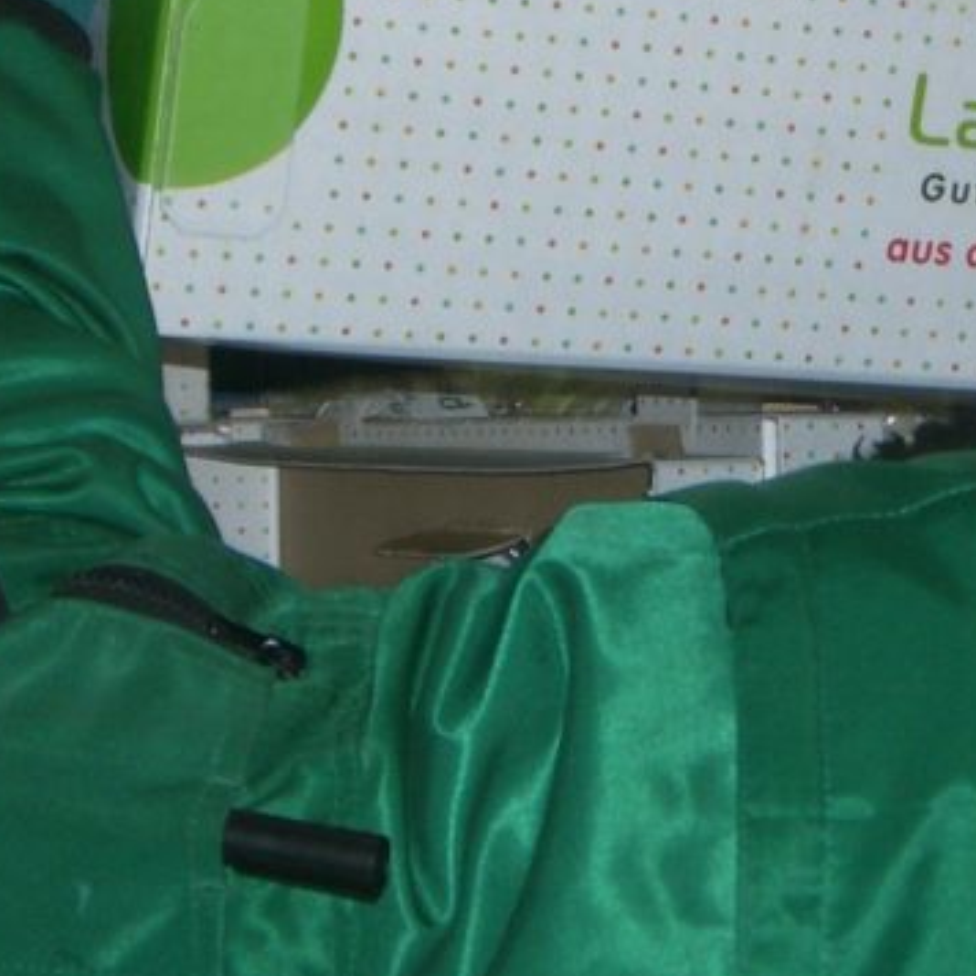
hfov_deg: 8.6
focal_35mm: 201
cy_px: 447
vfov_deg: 8.7
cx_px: 1146
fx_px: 6412
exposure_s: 1/60
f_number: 4.1
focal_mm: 12.8
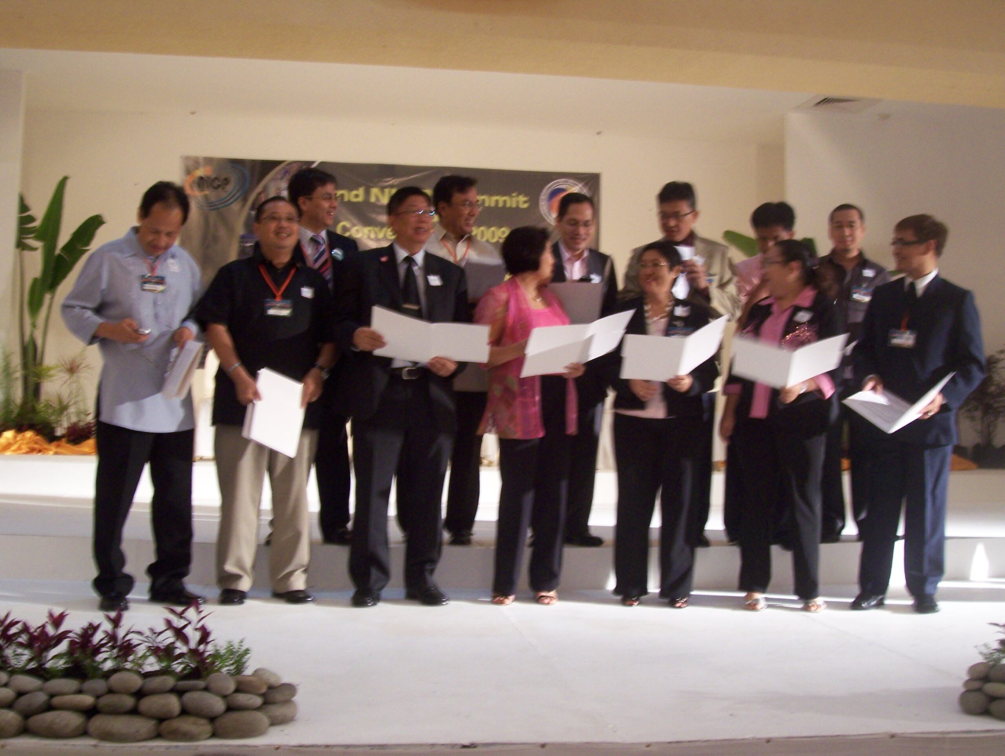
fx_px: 1220
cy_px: 378
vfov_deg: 34.4
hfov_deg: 44.8
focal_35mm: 42
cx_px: 502
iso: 160
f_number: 2.8
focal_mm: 7
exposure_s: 1/13
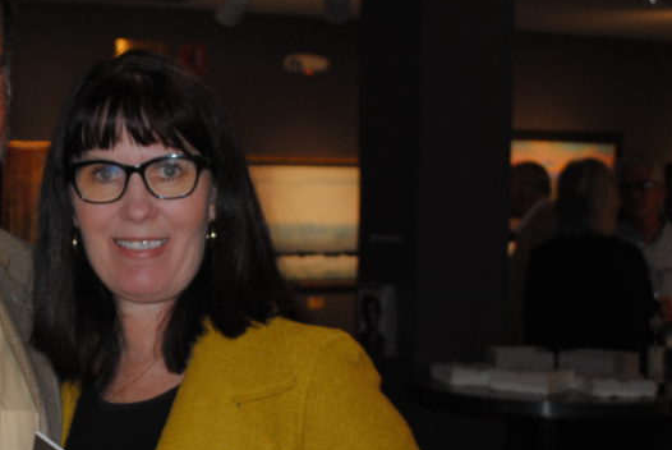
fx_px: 1364
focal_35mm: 73
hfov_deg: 26.6
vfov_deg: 18.6
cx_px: 51
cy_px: 316
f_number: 3.8
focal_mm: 20
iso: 200
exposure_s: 1/60
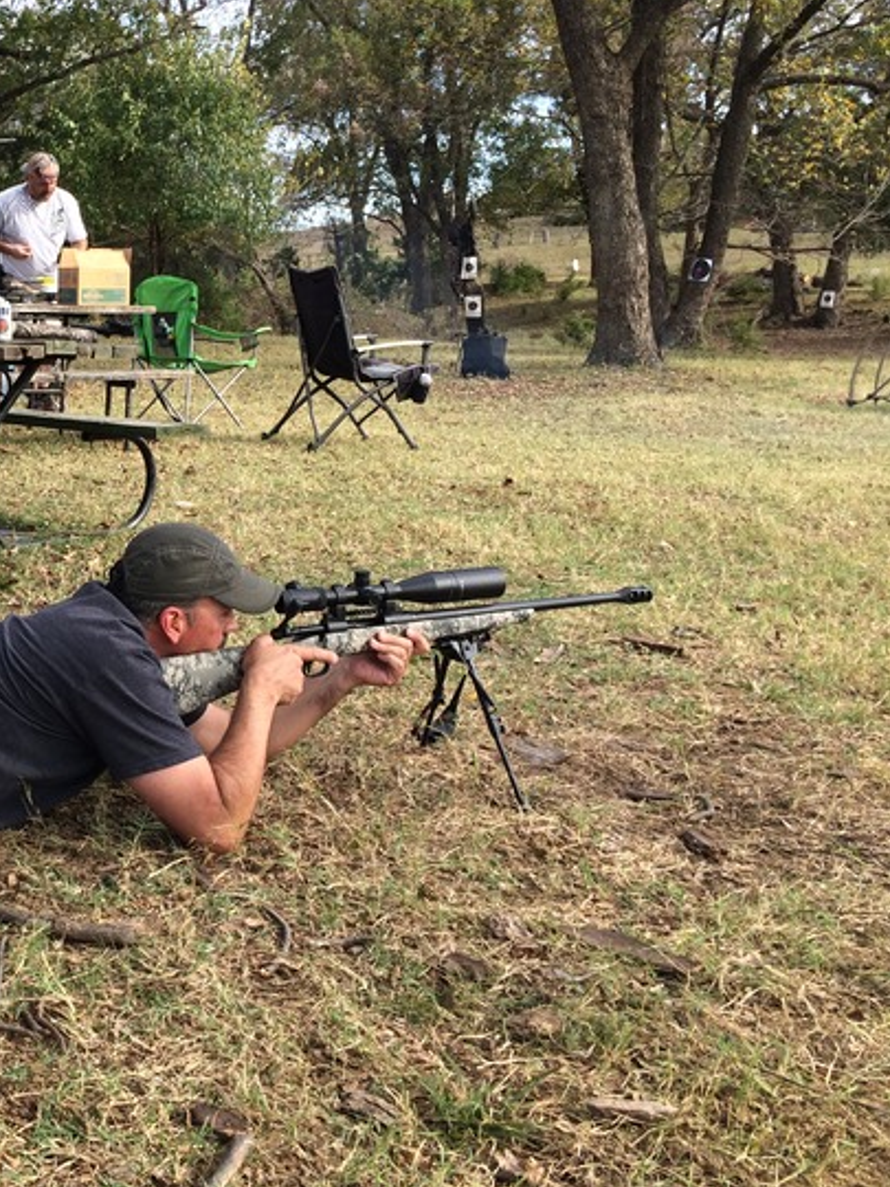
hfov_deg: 31.3
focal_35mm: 43
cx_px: 15
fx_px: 1474
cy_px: 541
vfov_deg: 43.8
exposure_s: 1/477
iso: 32
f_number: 2.2
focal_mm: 4.15
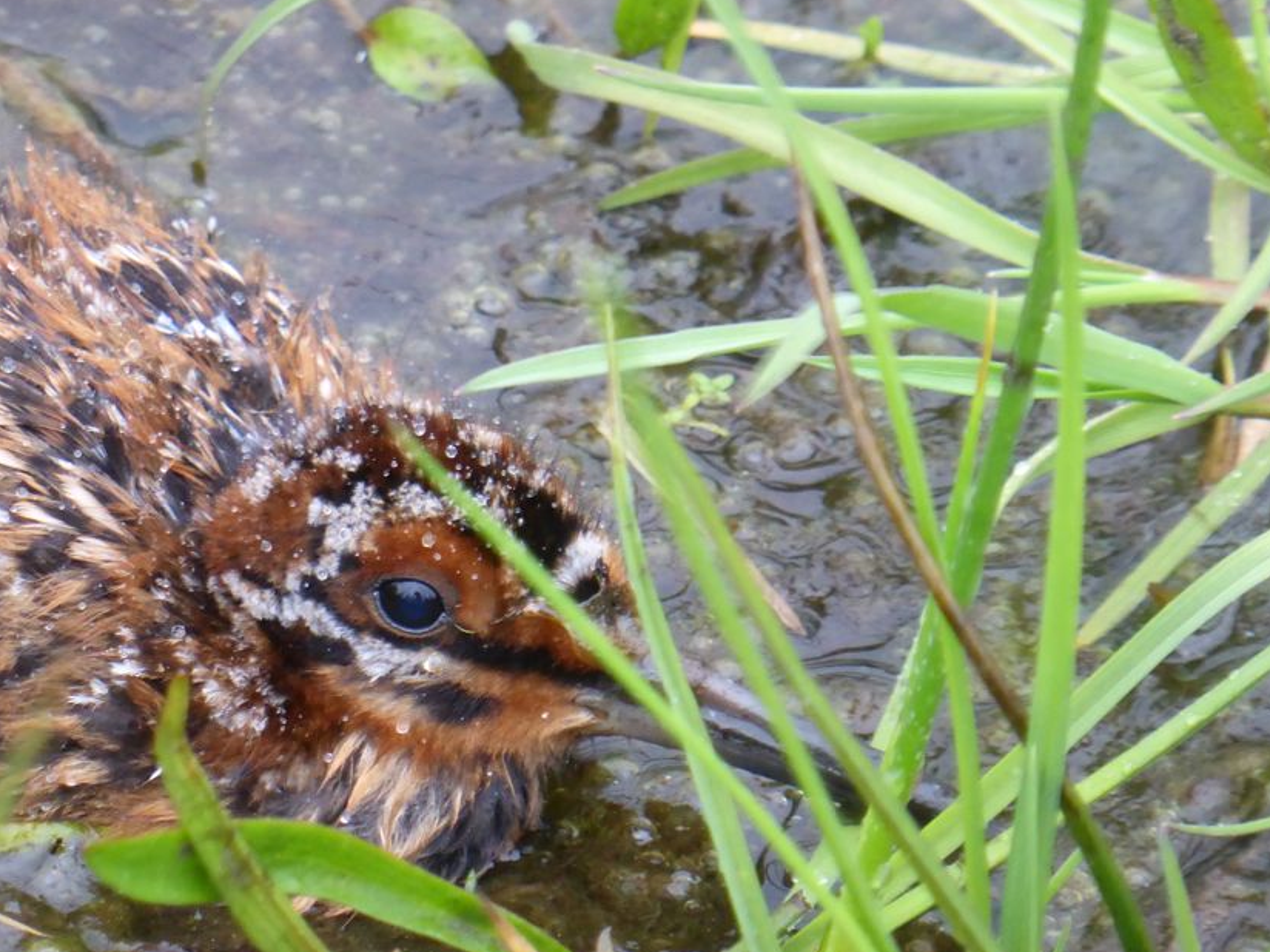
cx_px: 293
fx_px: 19958
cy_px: 482
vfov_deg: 2.7
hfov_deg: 3.6
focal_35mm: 544
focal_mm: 62.5
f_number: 5.9
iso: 400
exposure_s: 1/40
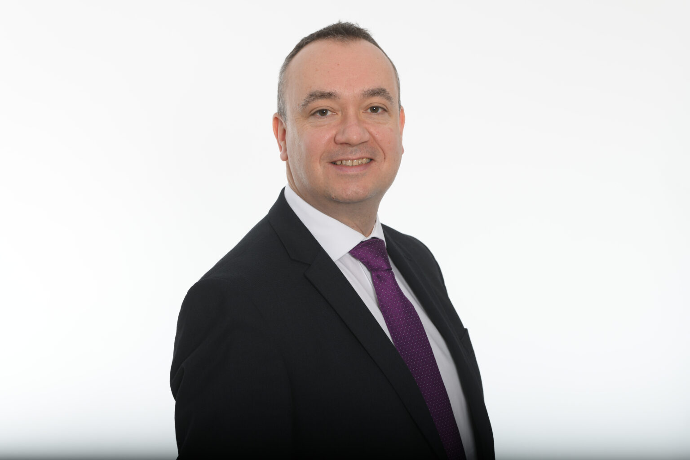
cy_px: 230
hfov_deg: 17.1
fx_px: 2300
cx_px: 345
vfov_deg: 11.4
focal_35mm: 120
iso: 125
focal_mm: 120
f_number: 6.3
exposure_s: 1/320
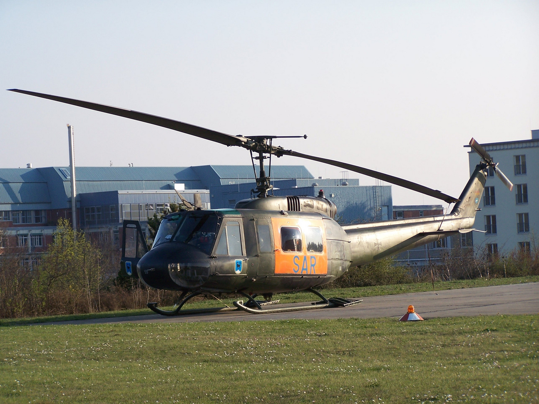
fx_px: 1993
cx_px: 270
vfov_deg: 11.6
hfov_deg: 15.4
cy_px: 202
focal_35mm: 128
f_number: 3.2
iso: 80
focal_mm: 21.2
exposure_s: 1/750
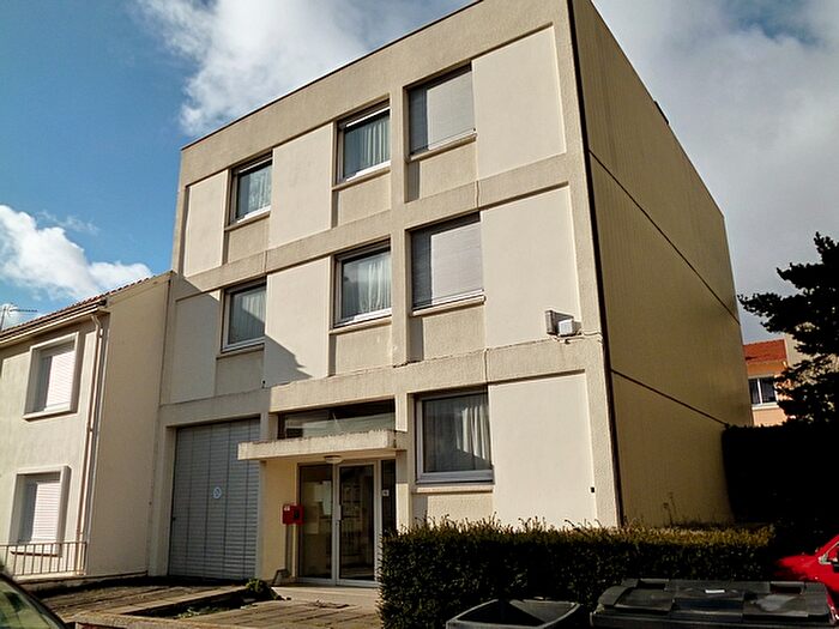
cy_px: 314
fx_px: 679
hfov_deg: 63.4
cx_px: 420
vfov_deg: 49.7
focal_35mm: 28
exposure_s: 1/160
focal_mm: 5
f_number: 9
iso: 160
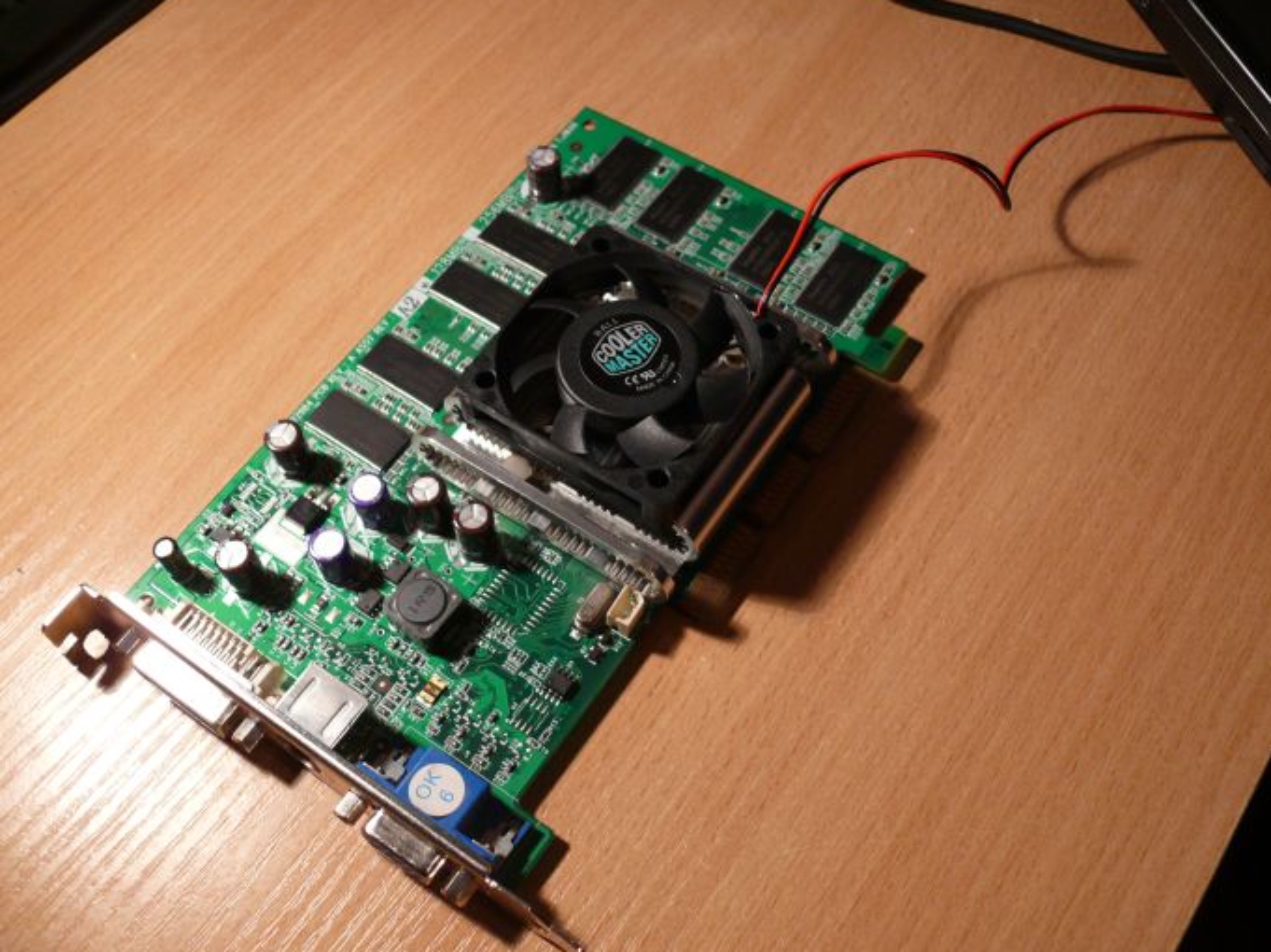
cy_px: 471
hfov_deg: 51.4
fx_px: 1321
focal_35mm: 36
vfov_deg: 39.6
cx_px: 623
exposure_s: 1/20
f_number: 2.8
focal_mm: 7.4
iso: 200
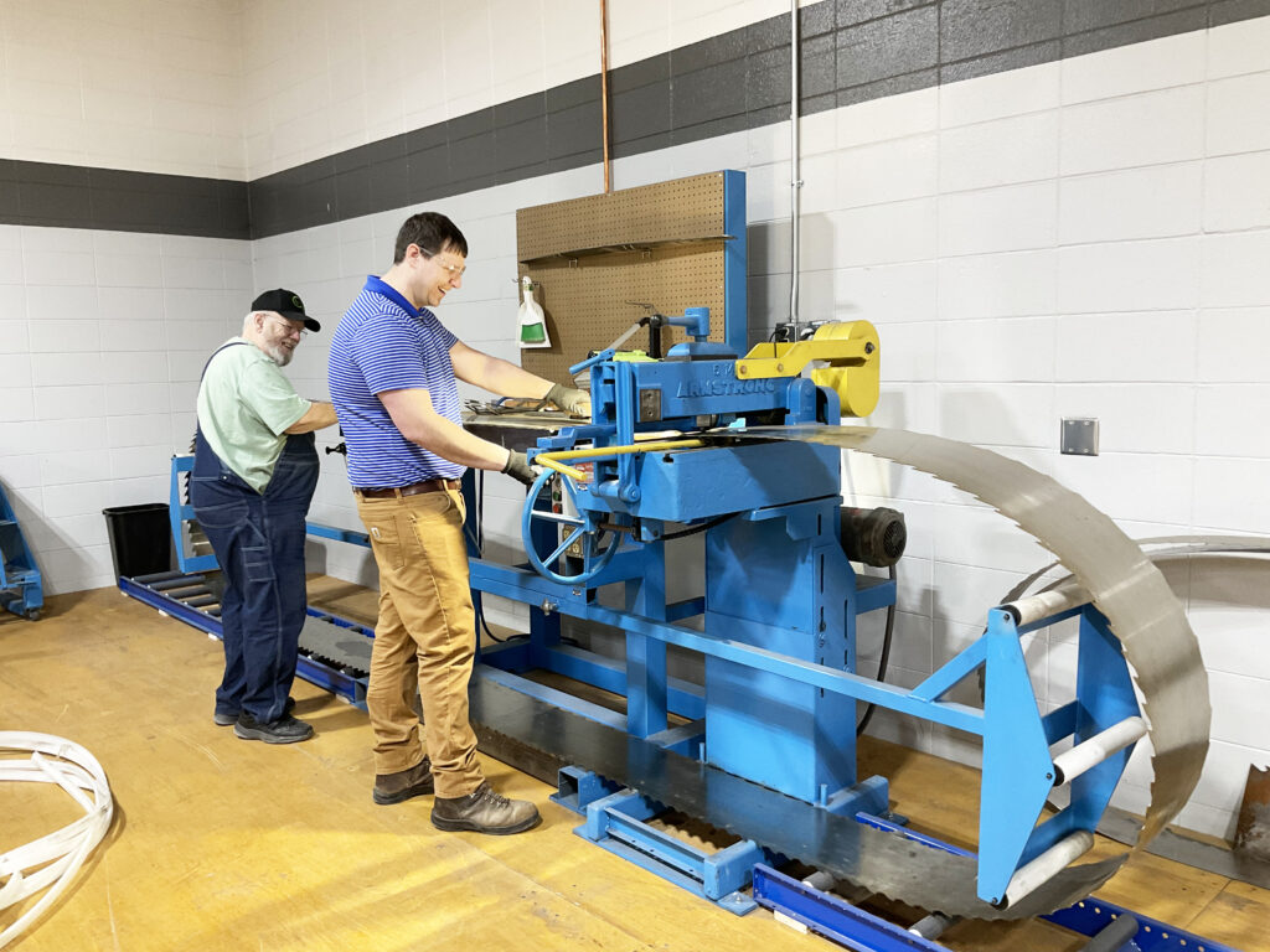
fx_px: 1064
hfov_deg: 61.7
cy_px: 476
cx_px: 635
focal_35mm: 29
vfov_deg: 48.2
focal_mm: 3
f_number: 1.8
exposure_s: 1/60
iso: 80
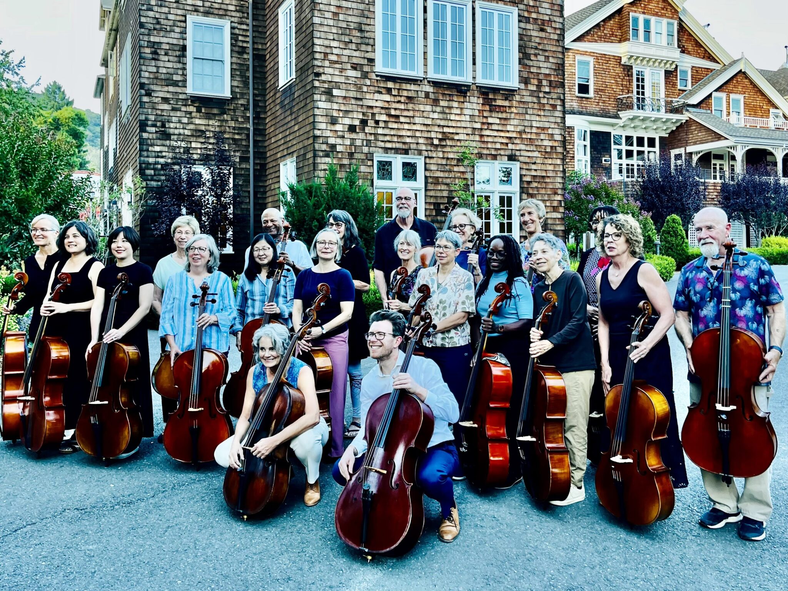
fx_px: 592
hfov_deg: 67.3
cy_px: 296
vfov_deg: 53.1
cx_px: 394
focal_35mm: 26
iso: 64
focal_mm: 5.1
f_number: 1.6
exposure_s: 1/121
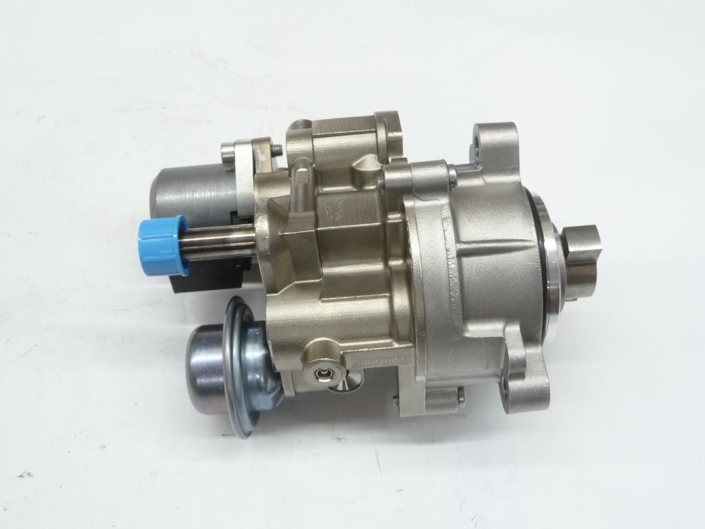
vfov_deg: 40.7
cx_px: 352
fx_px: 713
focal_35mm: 35
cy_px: 264
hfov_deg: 52.6
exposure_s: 1/30
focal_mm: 4.7
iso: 250
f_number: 3.3
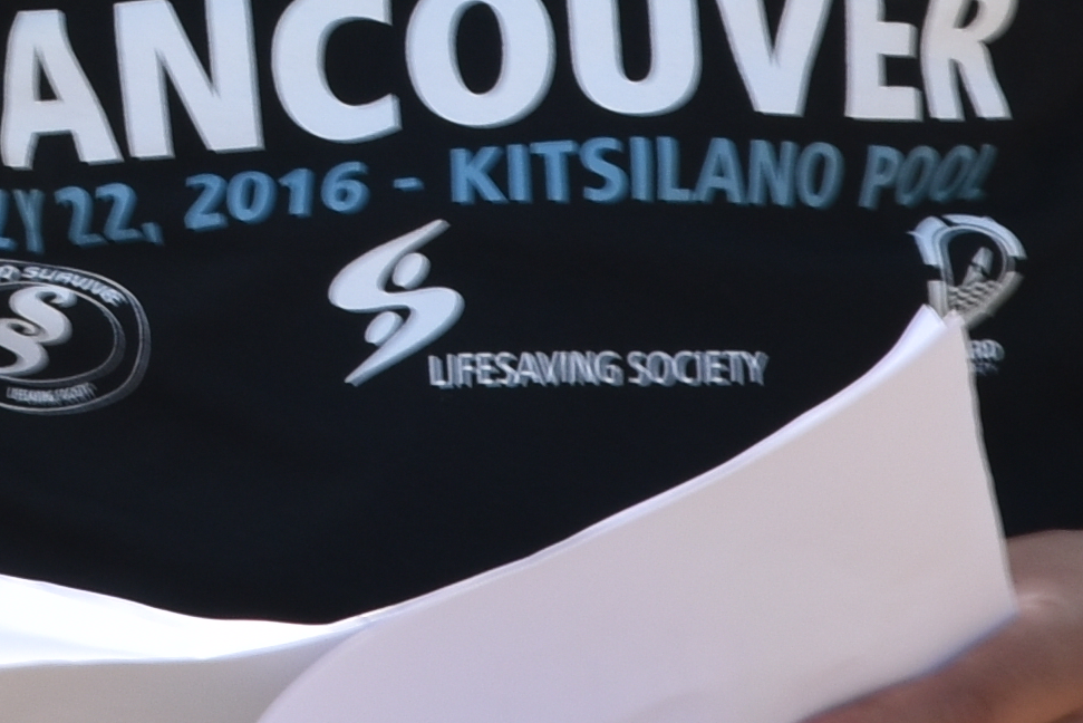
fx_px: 28436
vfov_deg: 1.5
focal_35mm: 945
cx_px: -1210
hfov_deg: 2.2
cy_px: -862
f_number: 8
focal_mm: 102
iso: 100
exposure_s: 1/125
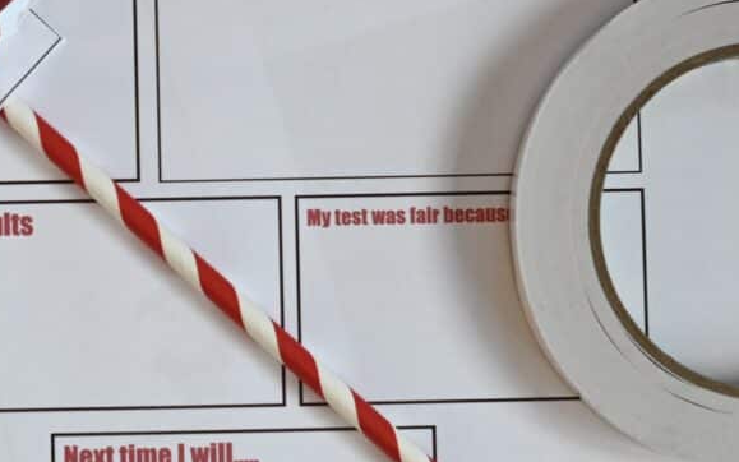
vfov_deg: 9.5
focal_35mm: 135
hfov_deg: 15.3
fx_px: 2719
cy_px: -129
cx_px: 49
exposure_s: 1/250
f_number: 3.5
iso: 400
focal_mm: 50
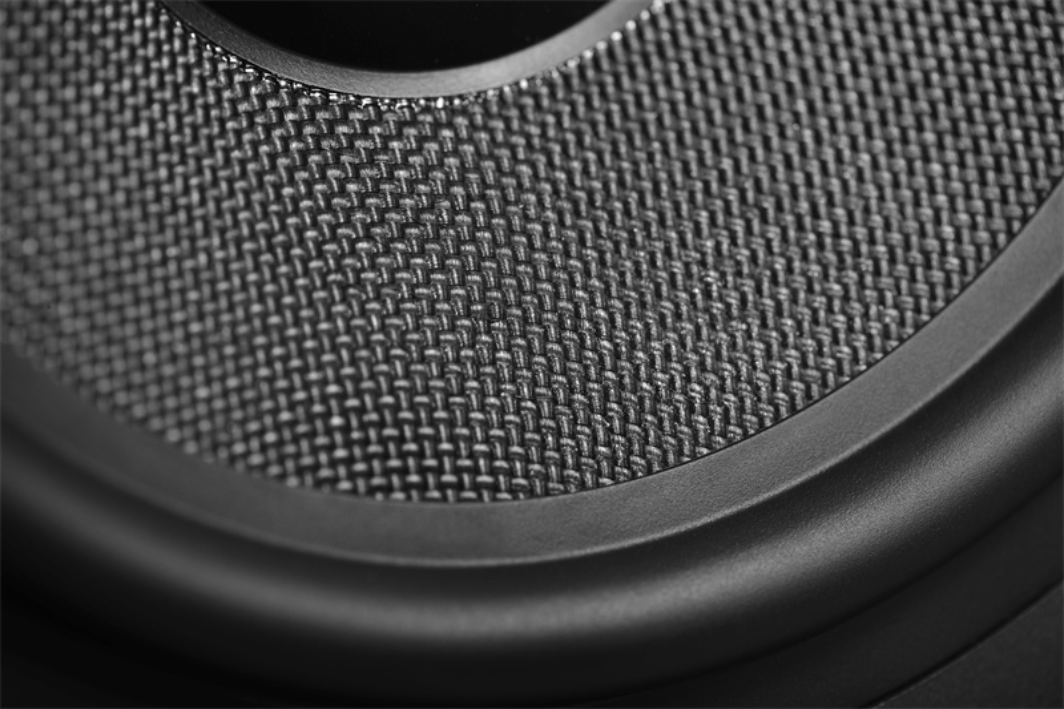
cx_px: 532
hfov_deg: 19.5
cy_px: 354
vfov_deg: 13.0
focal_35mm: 105
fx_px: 3102
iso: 50
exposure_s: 1/125
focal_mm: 105
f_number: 5.6
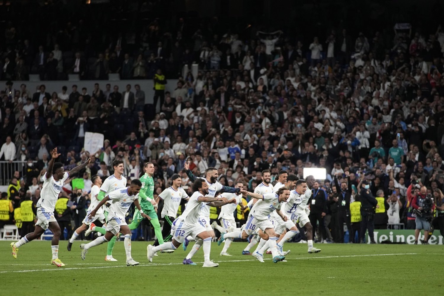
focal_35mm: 158
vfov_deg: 8.7
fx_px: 1948
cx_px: 222
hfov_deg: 13.0
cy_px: 148
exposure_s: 1/2500
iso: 2500
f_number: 2.8
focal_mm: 158
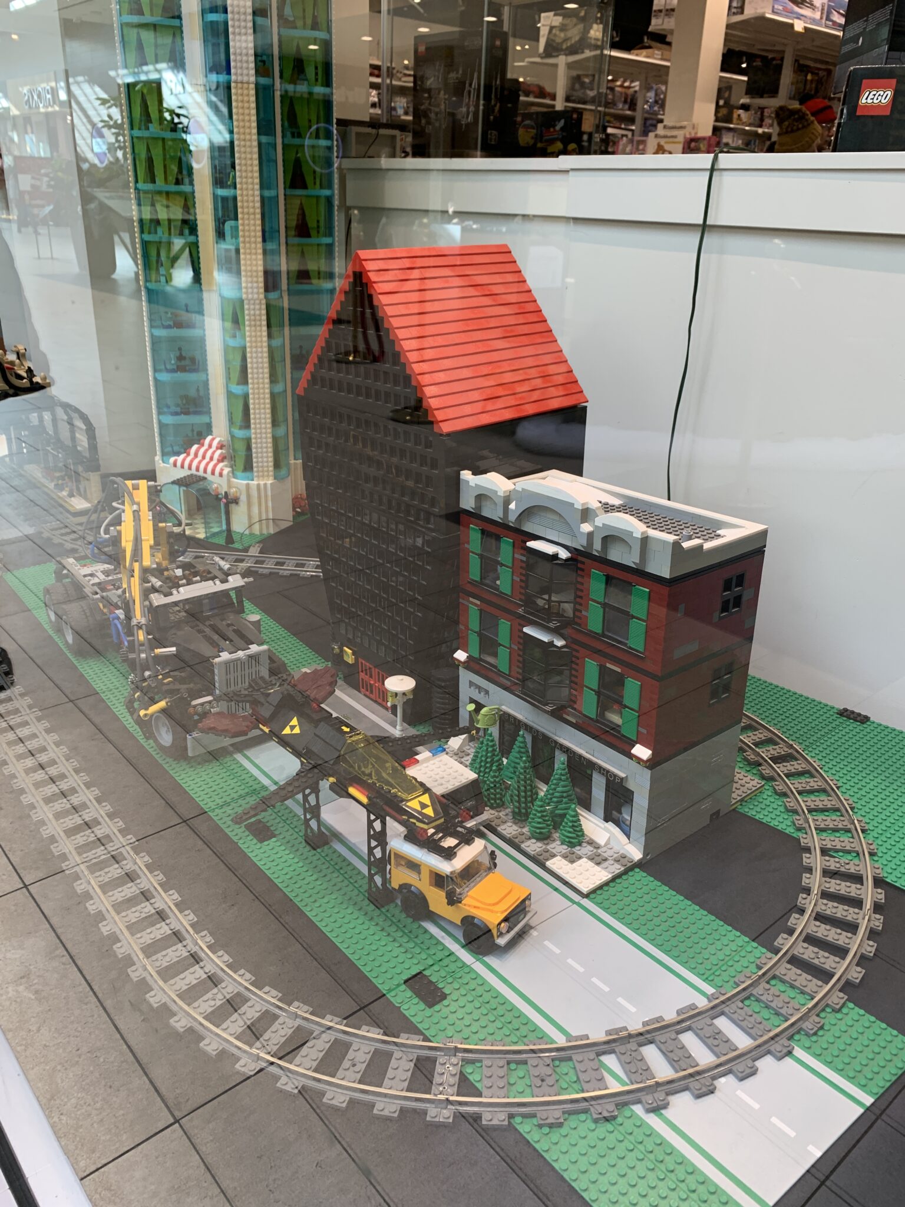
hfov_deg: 53.1
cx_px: 452
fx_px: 906
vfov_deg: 67.3
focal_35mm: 26
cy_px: 604
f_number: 1.8
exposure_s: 1/120
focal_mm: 4.25
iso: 80
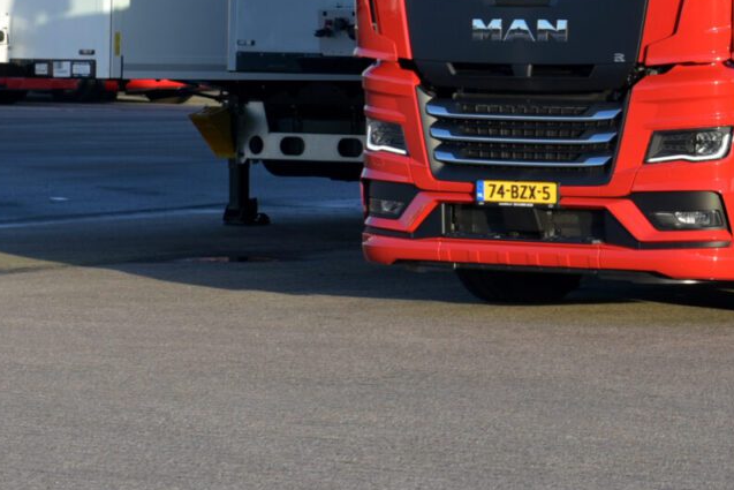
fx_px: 4588
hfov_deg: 9.0
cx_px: 893
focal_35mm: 225
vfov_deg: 6.1
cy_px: -95
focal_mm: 70
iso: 250
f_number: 5.6
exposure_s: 1/500
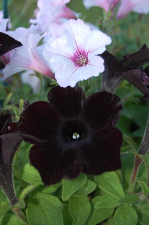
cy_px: 112
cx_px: 74
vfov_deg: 29.9
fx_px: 421
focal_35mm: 68
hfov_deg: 20.1
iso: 400
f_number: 5.3
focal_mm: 45
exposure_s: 1/60
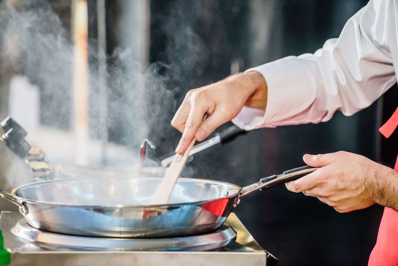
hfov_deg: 15.6
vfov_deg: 10.5
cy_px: 133
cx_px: 199
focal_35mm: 131
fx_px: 1449
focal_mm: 131
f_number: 4
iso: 5000
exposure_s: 1/160
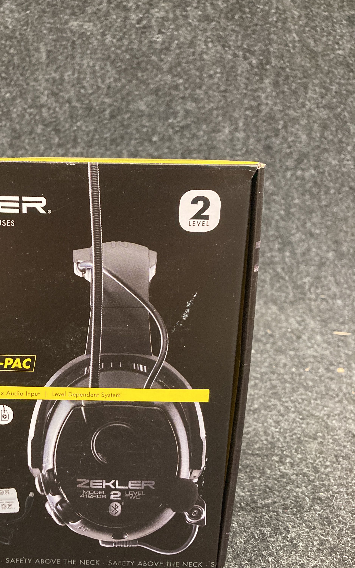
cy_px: 344
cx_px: 71
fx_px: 619
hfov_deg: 31.2
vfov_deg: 48.9
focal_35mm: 40
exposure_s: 1/47
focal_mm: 3.99
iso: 320
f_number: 1.8
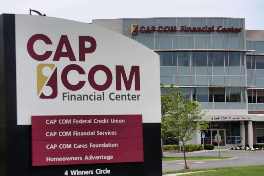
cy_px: 88
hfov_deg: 13.7
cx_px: 132
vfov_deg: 9.1
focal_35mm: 150
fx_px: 1100
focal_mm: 100
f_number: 8
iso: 320
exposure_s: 1/500
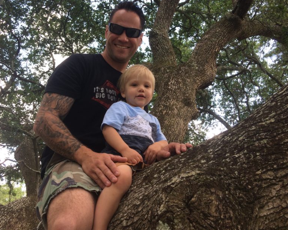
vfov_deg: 39.1
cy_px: 104
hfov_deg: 47.9
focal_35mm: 38
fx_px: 324
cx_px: 143
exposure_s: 1/214
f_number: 2.2
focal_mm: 4.15
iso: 32
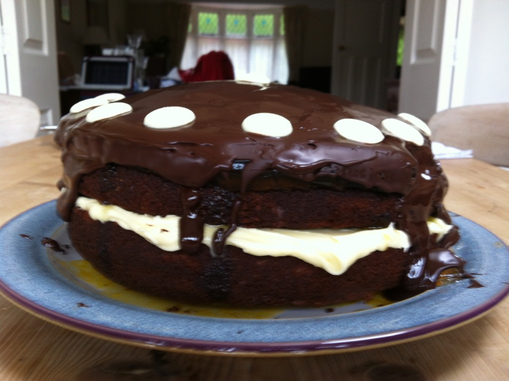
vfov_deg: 40.6
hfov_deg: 52.7
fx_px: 514
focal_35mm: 35
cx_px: 254
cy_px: 190
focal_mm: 3.85
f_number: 2.8
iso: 100
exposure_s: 1/15
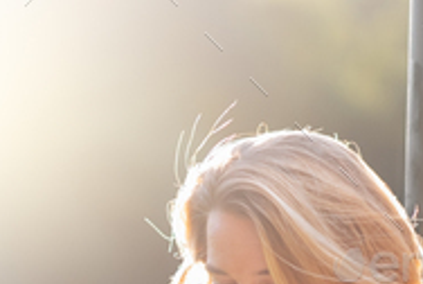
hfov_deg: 7.8
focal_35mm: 263
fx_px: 3095
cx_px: 90
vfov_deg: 5.2
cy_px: 371
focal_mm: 56
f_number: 1.2
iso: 200
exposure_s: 1/500
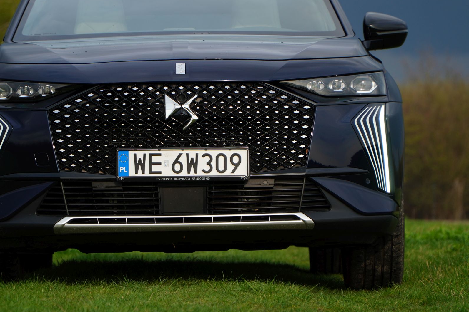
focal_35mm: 198
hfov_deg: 10.4
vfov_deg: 6.9
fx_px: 2574
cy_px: 122
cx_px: 182
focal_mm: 105
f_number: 4
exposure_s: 1/640
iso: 160
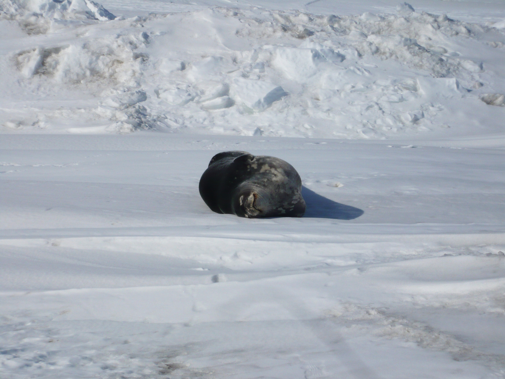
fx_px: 1532
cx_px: 252
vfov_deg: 14.1
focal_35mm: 105
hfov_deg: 18.7
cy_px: 190
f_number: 14
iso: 100
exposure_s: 1/500
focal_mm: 17.4
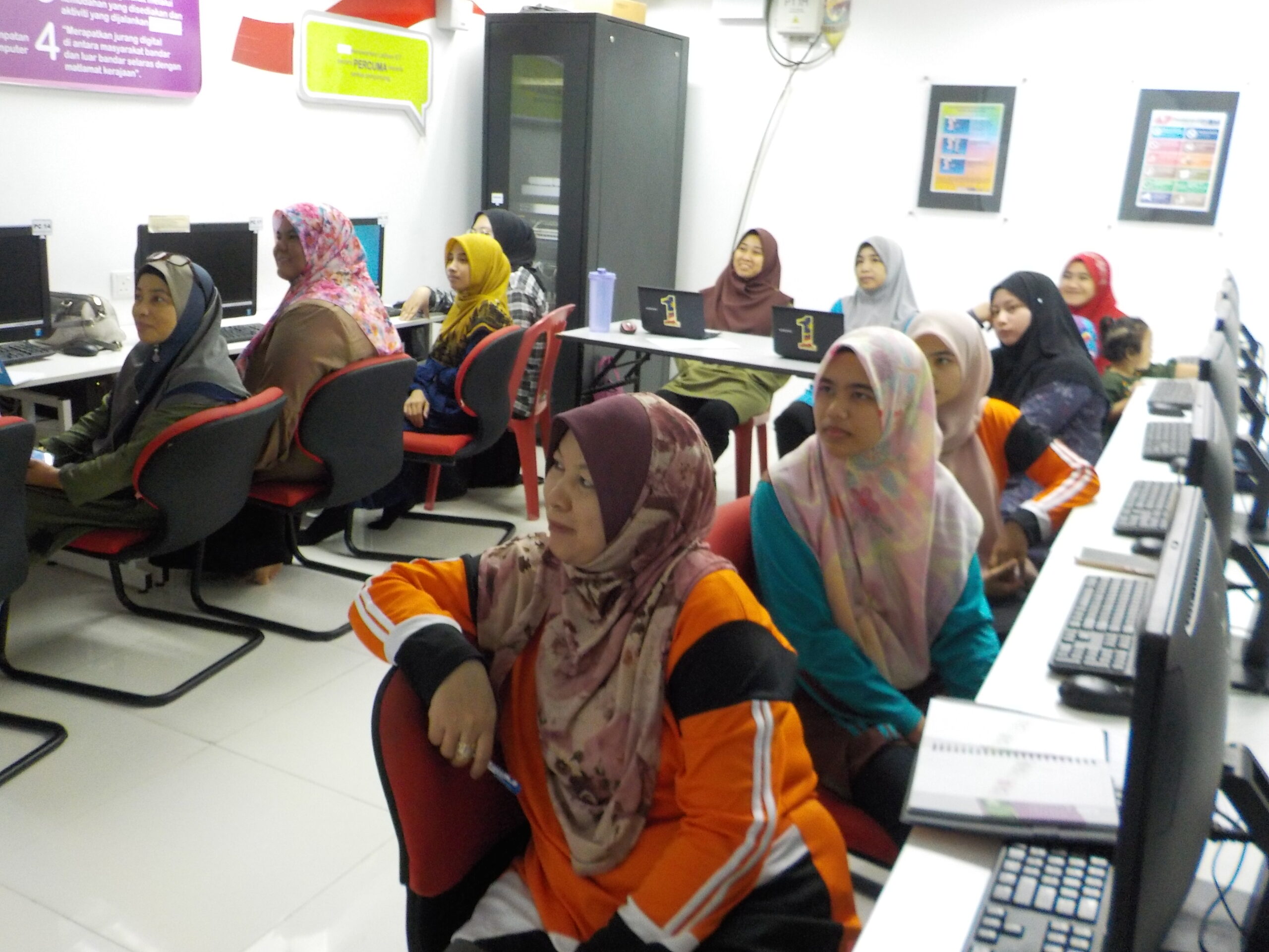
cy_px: 476
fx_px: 1100
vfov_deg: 46.8
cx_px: 634
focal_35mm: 30
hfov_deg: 60.0
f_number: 3.3
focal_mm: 4.1
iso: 400
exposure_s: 1/25
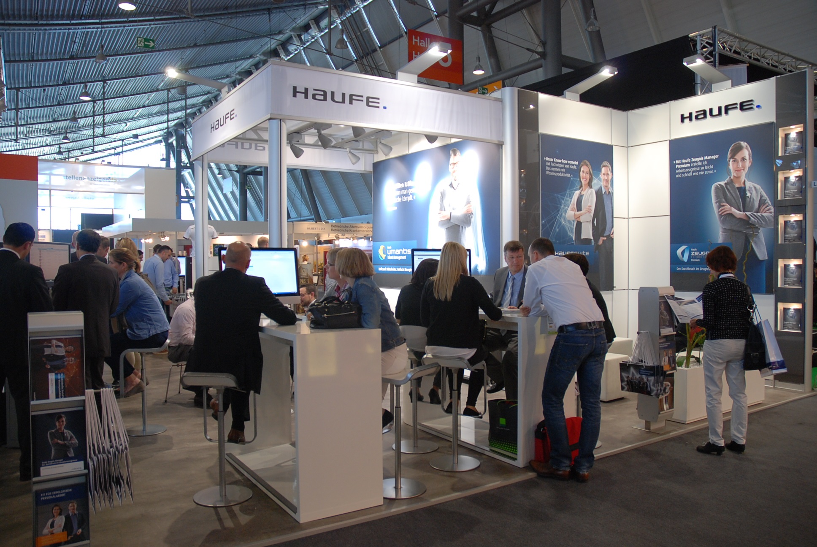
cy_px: 274
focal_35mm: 27
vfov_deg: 48.0
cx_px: 408
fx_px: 613
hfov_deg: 67.3
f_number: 4
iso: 400
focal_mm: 18
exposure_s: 1/60
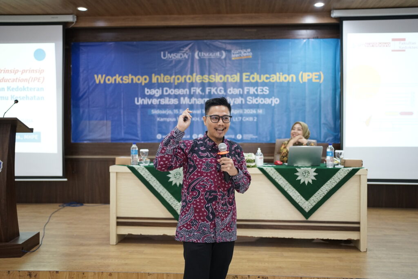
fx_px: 406
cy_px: 140
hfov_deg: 54.4
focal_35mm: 35
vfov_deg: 37.9
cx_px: 209
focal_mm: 35
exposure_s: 1/125
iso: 1600
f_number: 1.8
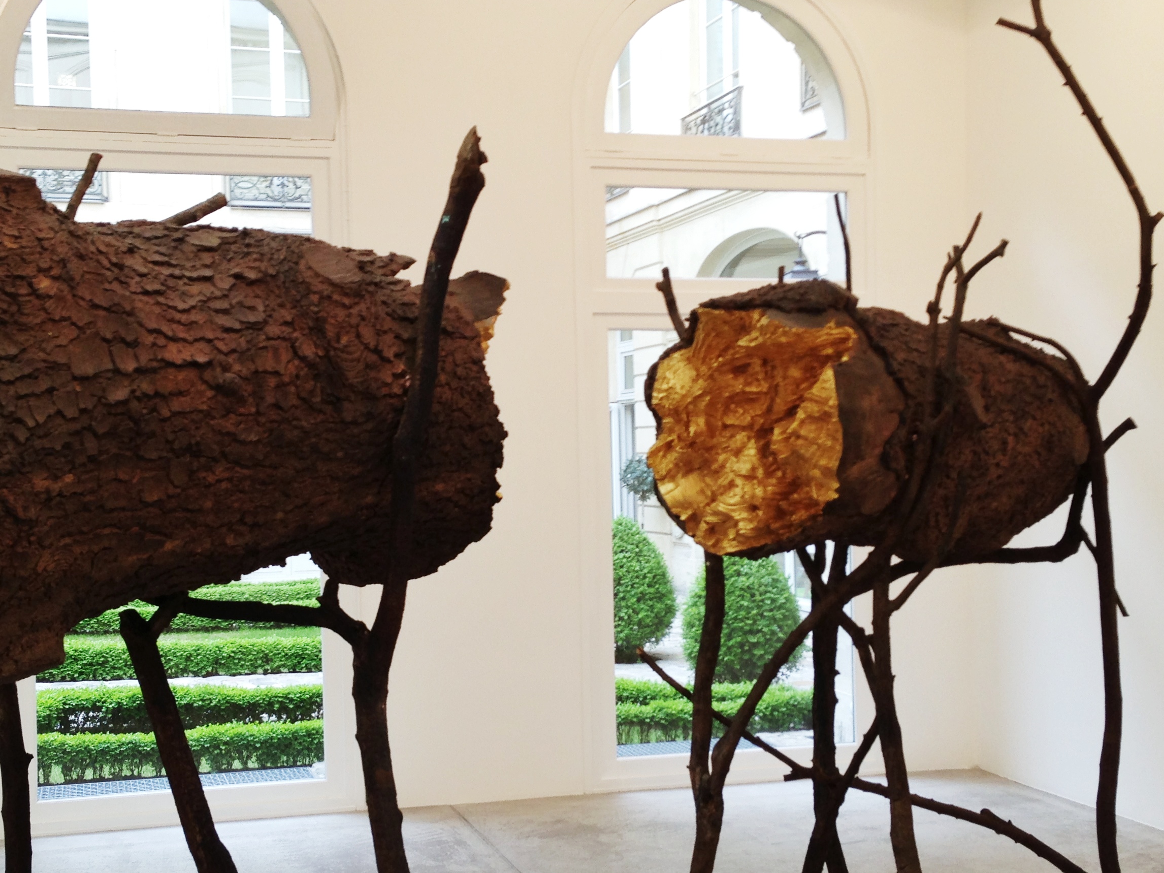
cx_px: 463
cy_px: 496
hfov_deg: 40.2
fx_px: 1580
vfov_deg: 30.8
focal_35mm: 47
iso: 50
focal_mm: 4.13
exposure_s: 1/40
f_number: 2.4
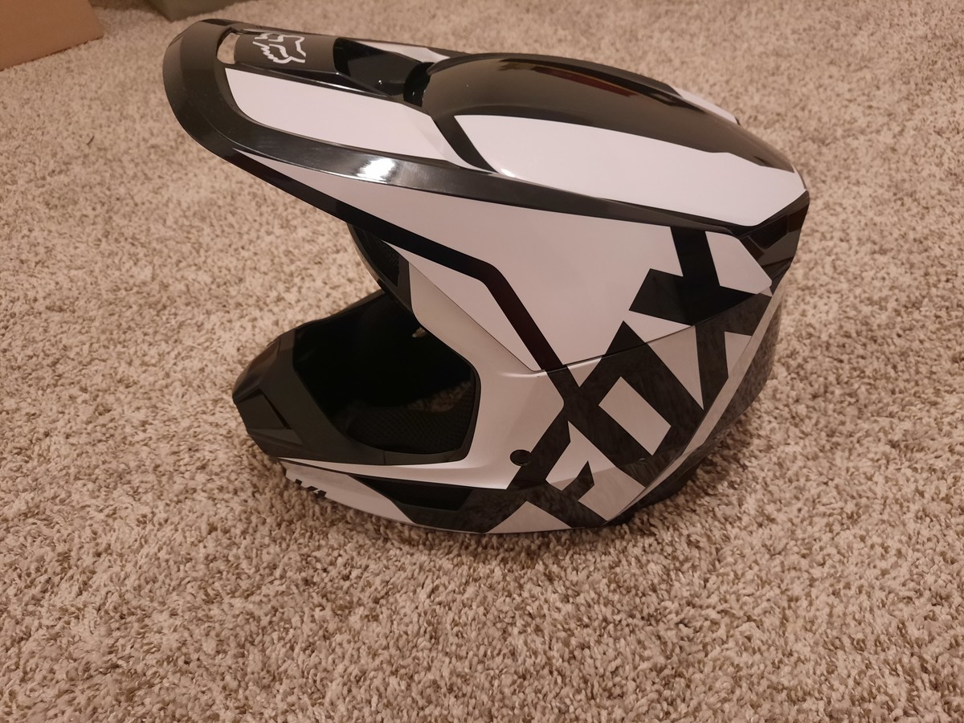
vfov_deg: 54.9
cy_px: 362
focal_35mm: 25
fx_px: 696
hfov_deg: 69.4
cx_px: 482
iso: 400
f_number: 2
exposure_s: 1/24
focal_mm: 4.6
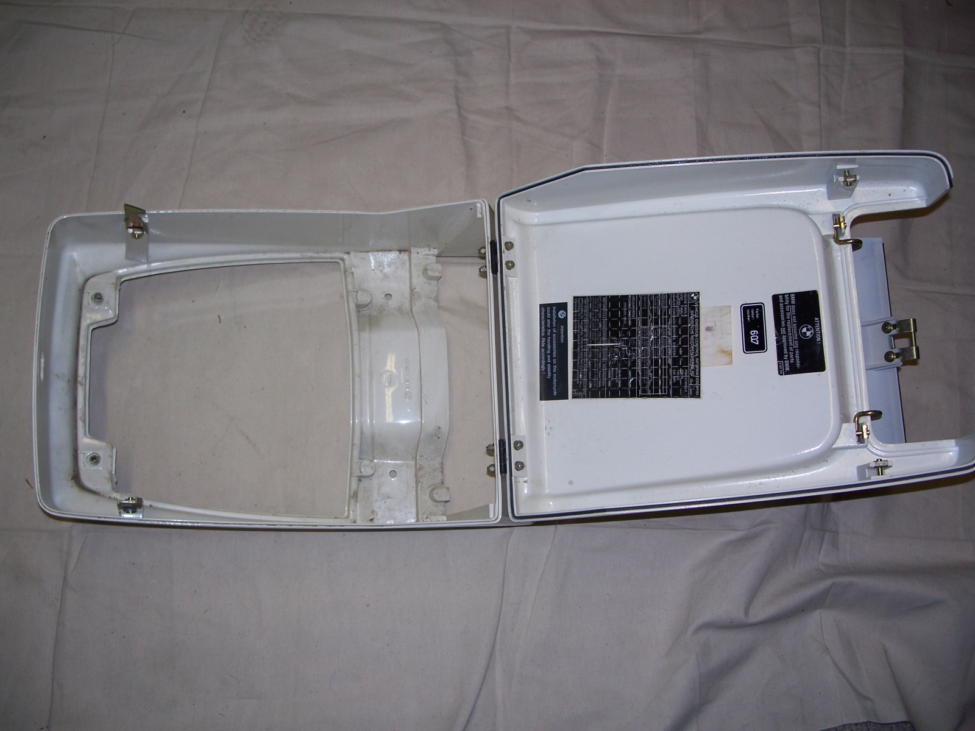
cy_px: 366
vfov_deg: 38.7
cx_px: 488
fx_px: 1042
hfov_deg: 50.1
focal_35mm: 37
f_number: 2.8
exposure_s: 1/60
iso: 80
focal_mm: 7.8
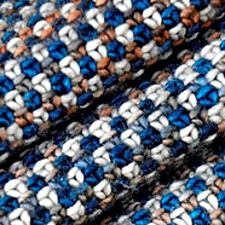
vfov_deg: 4.9
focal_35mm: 360
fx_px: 2648
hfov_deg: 4.9
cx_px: 119
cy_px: 238
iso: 800
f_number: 6.3
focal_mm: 105
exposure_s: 1/250
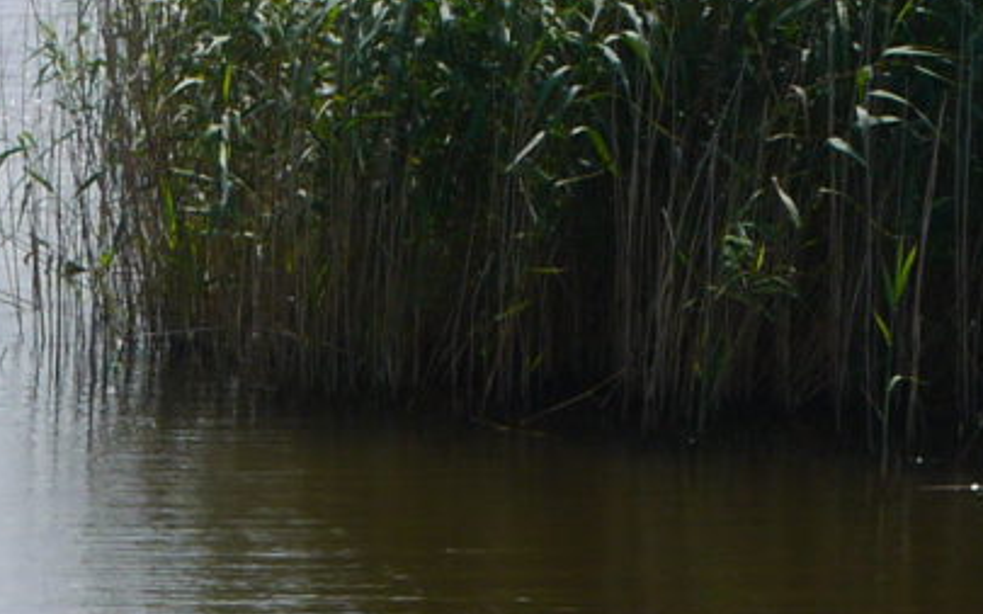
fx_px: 7286
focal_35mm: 272
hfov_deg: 7.4
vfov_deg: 4.8
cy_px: 619
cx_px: -990
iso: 160
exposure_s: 1/400
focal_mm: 26
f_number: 10
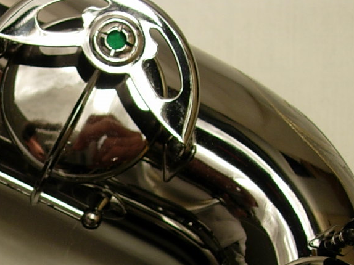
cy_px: 328
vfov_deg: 13.5
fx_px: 1084
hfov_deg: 17.7
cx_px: -62
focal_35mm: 106
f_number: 2.8
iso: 64
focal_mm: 7.8
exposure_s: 1/25.3
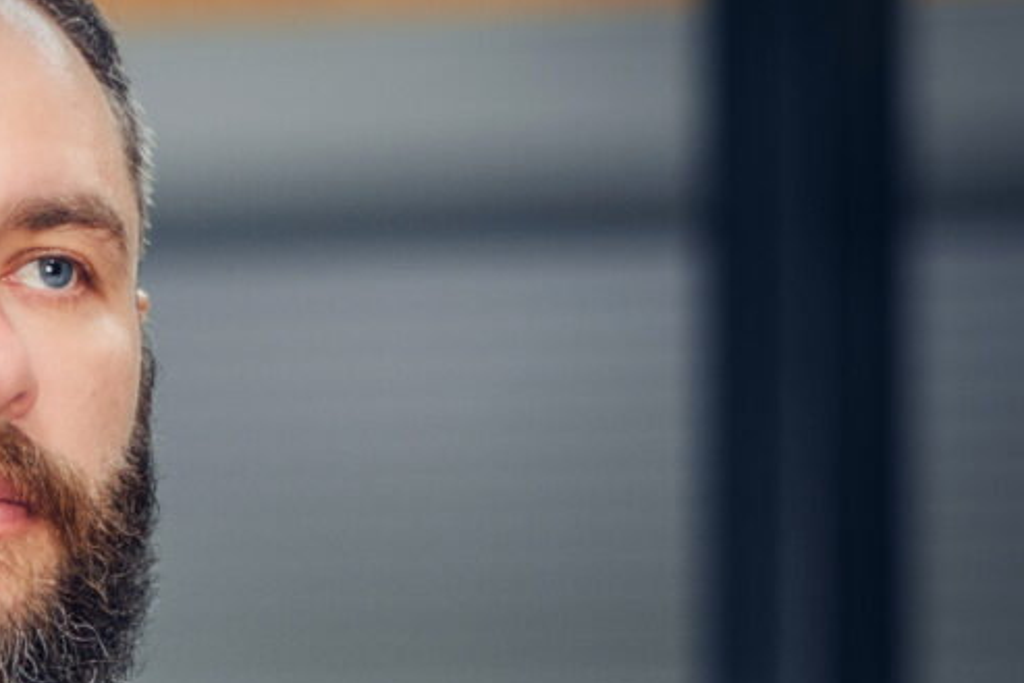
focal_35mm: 349
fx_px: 9929
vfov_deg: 3.9
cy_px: 1033
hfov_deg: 5.9
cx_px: -438
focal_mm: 56
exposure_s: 1/125
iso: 200
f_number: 1.8
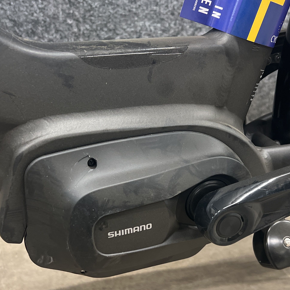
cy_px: 173
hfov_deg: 35.3
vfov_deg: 35.2
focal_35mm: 48
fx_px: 455
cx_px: 153
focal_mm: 5.7
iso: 250
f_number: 1.5
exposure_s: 1/60
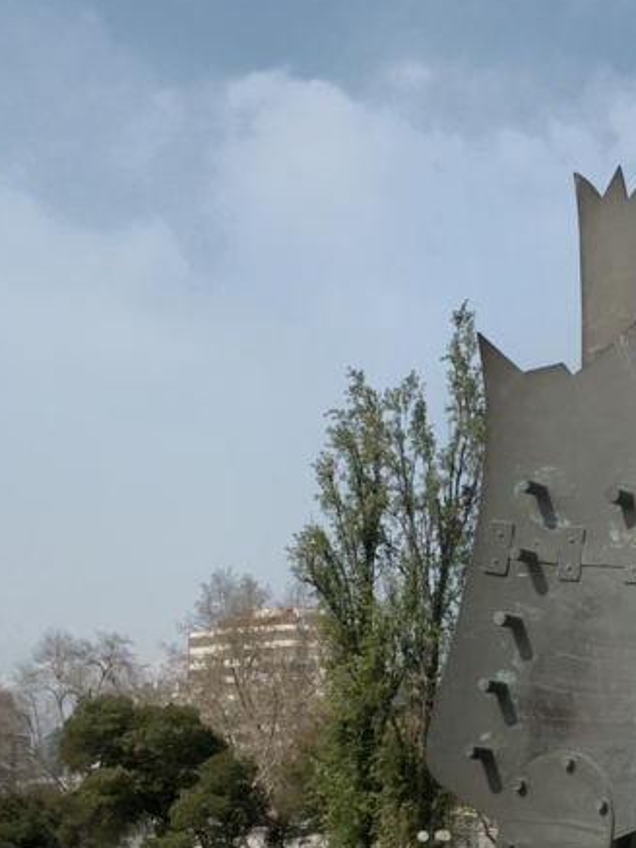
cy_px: 638
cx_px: 659
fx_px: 1665
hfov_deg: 20.8
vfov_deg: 28.1
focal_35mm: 68
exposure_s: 1/2198
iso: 25
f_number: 2.2
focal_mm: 4.15
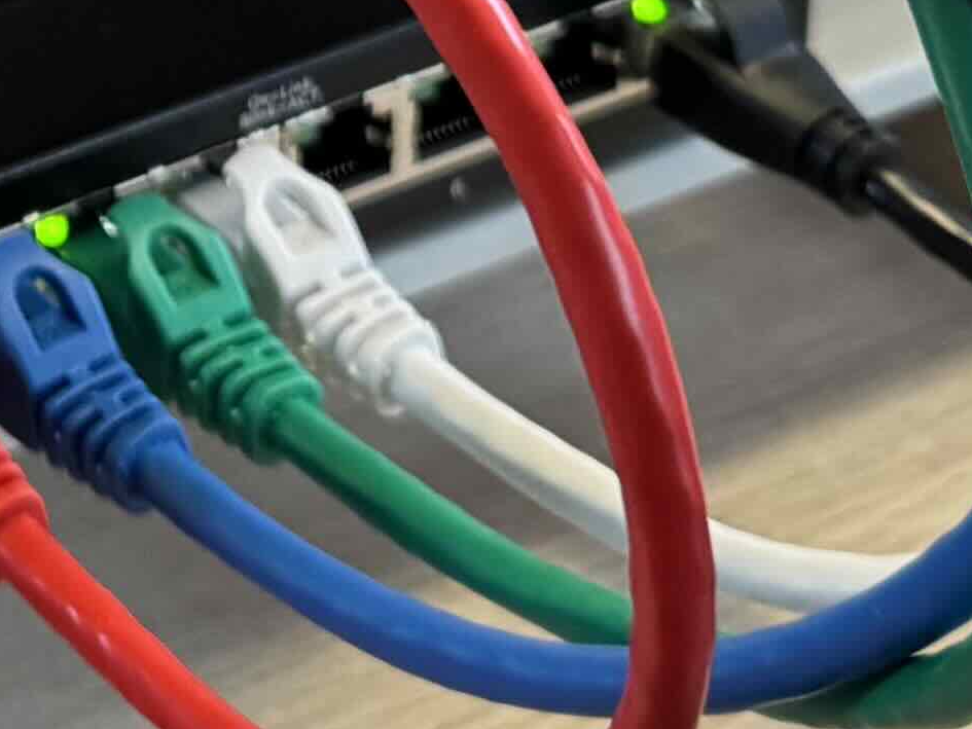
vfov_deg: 9.3
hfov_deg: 12.9
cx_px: -506
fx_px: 4072
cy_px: -916
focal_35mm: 145
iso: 200
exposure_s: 1/100
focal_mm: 6.76
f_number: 1.78
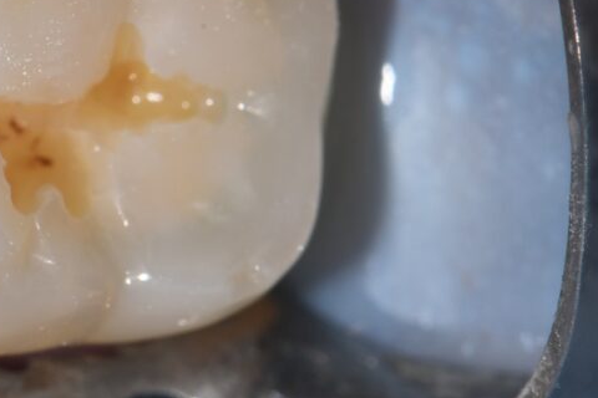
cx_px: 62
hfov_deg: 6.1
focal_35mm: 335
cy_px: 90
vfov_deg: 4.1
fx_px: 5564
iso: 200
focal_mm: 105
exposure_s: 1/160
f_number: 32
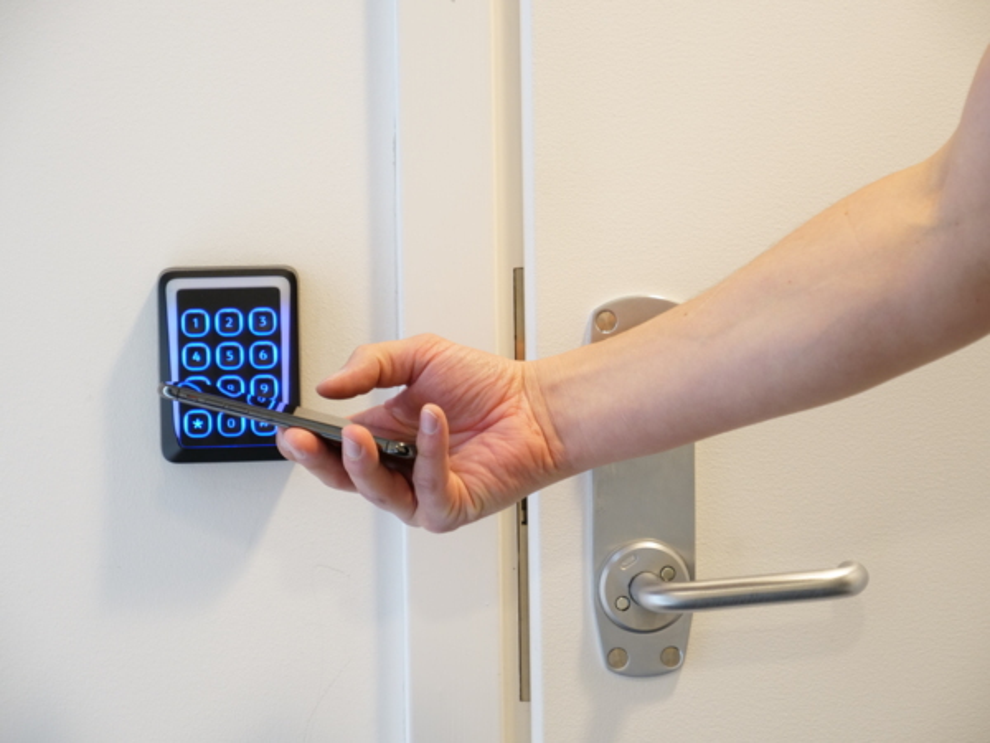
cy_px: 372
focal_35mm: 120
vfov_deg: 12.3
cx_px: 495
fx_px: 3432
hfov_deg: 16.4
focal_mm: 60
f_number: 4
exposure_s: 1/25
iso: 800
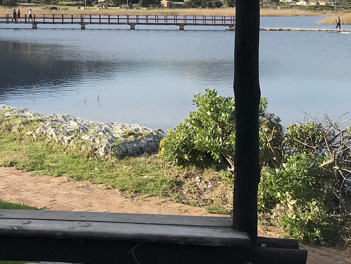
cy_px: -30
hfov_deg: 26.7
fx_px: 720
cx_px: 51
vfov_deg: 19.8
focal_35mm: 71
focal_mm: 3.99
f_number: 1.8
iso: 20
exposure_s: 1/1742
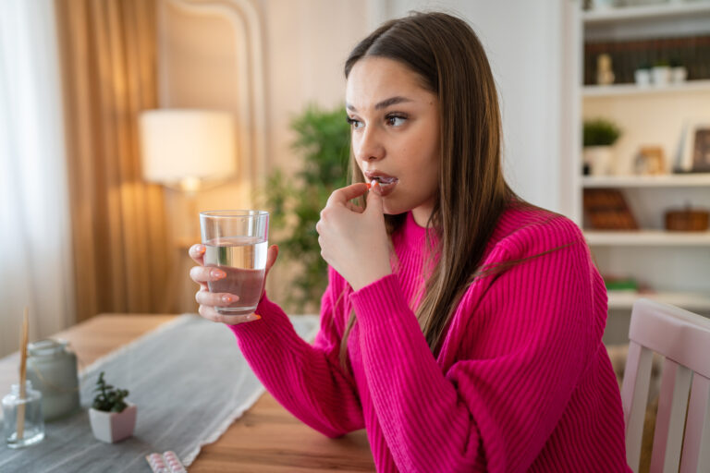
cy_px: 236
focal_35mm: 35
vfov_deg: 37.9
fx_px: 690
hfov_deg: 54.4
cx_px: 355
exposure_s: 1/400
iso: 400
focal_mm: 35
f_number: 1.8
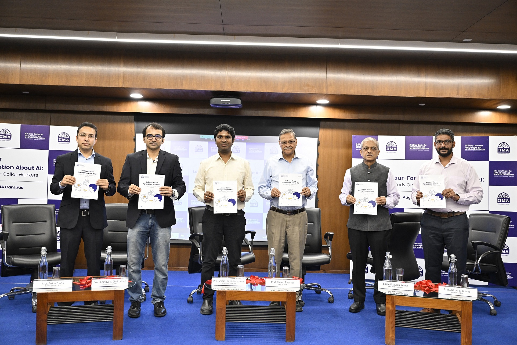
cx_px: 258
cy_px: 172
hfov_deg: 55.8
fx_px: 488
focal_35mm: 34
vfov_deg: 38.9
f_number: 3.5
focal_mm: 34
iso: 2000
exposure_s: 1/200
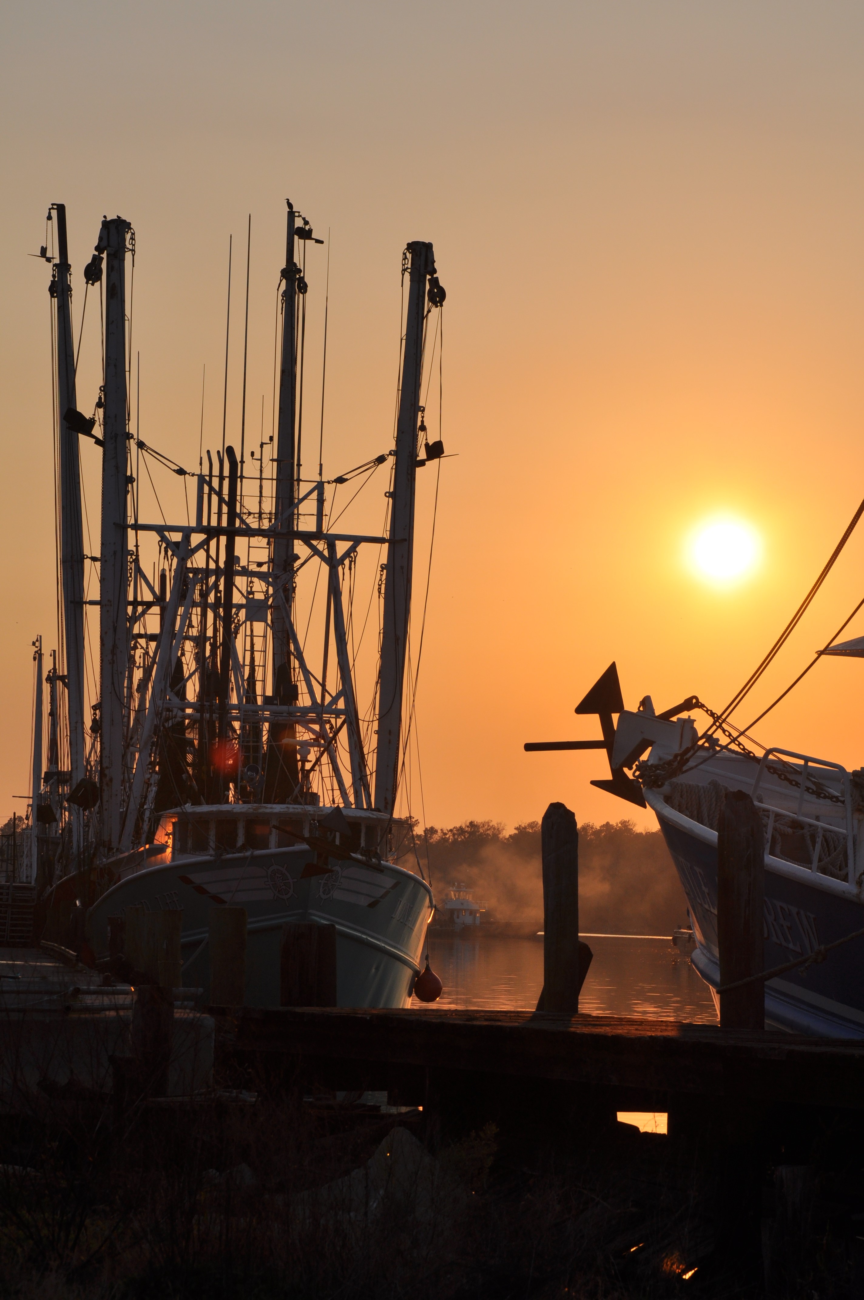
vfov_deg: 18.2
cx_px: 432
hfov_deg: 12.1
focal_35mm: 112
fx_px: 4060
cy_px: 650
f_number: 13
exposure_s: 1/640
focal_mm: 75
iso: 200
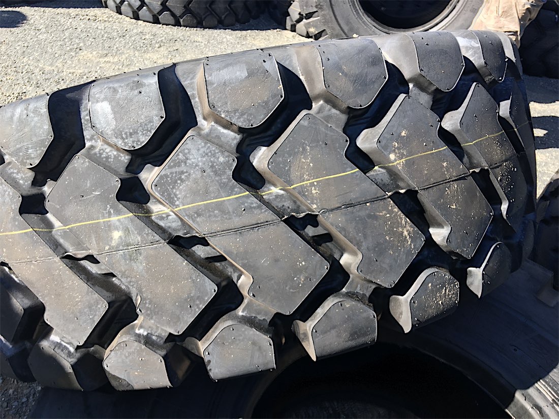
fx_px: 468
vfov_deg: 48.2
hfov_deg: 61.7
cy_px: 210
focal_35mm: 29
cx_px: 280
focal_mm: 4.15
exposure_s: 1/260
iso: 25
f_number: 2.2
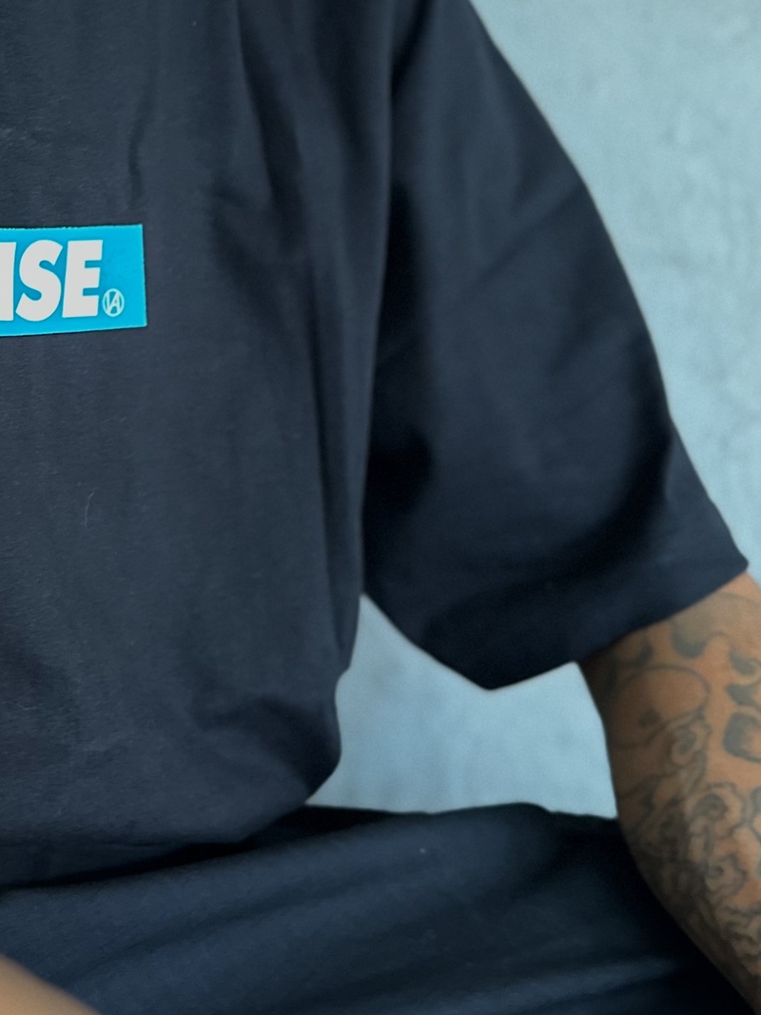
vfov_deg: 35.4
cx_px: 29
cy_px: 410
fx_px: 1583
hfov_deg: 25.9
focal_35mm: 54
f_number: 1.78
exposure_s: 1/33
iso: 1000
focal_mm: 6.86
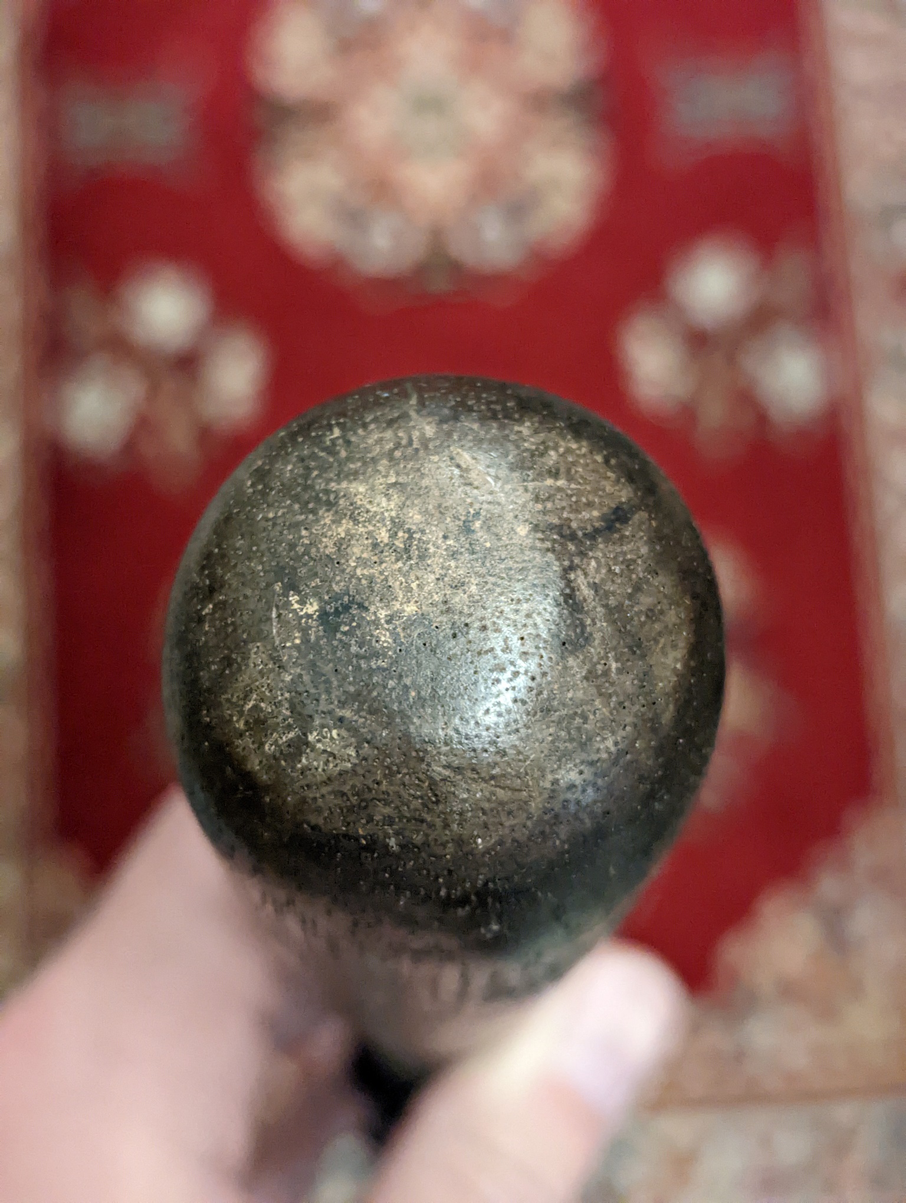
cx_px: 453
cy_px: 602
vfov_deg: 39.6
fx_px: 1671
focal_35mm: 48
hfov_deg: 30.3
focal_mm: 6.81
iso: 1514
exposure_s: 1/95.2
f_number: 1.85
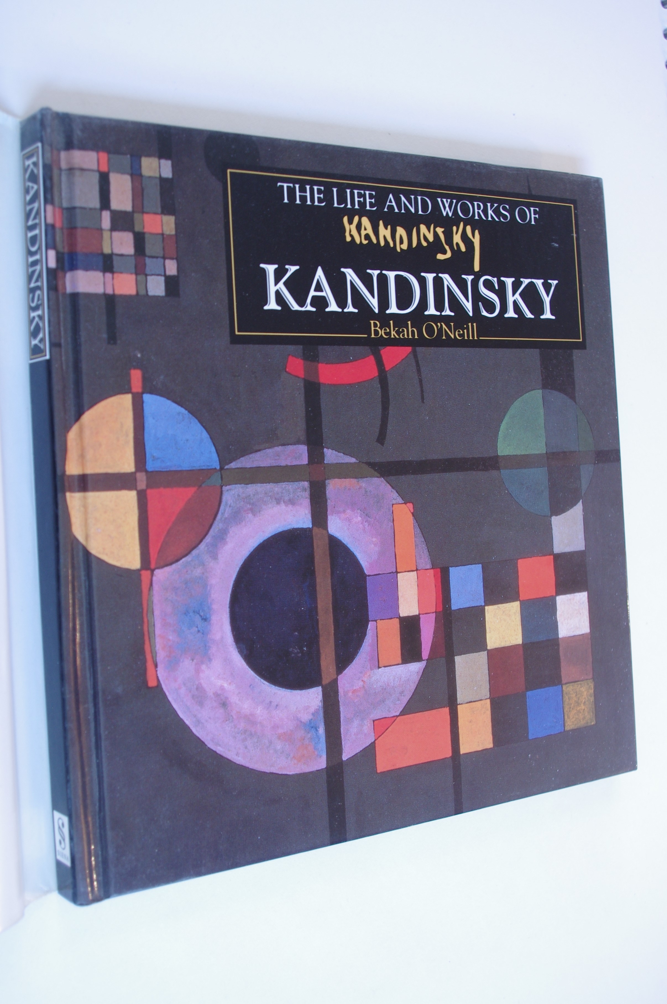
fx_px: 864
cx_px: 334
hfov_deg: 42.2
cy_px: 502
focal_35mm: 31
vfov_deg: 60.3
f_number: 5
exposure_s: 1/30
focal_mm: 21.25
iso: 400
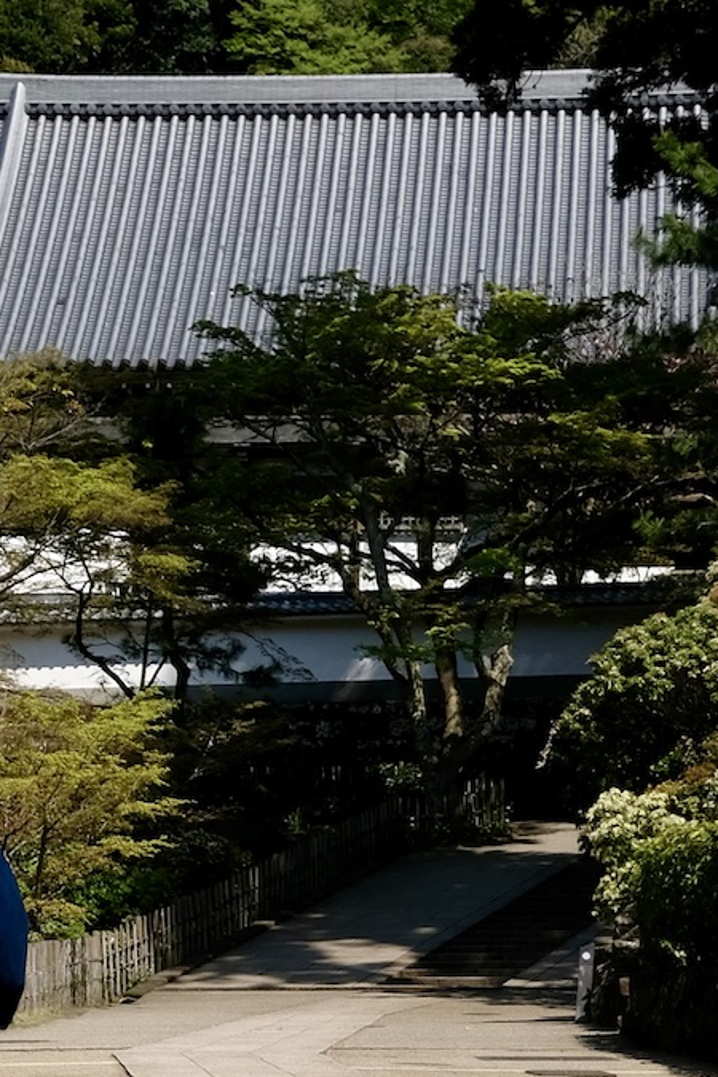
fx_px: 4338
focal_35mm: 145
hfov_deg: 9.5
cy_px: 536
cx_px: 220
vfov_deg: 14.2
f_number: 3.6
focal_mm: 34.3
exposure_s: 1/3500
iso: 200
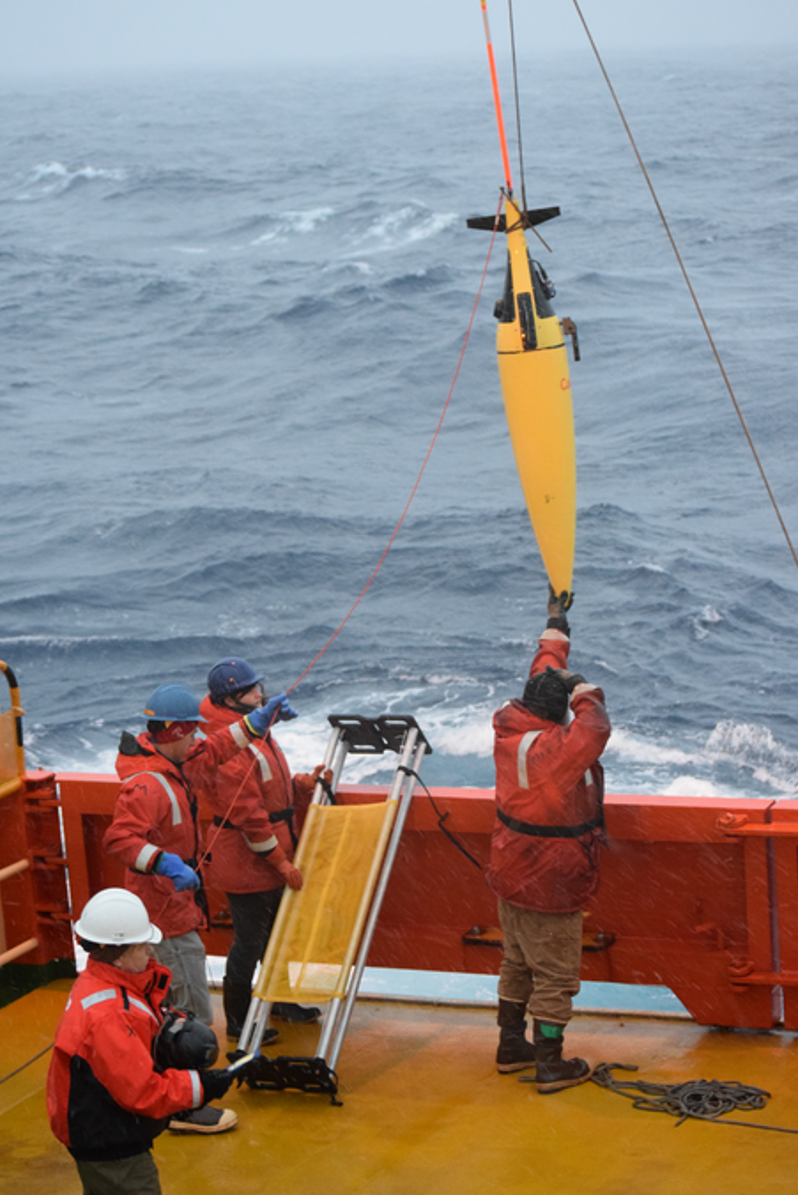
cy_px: 598
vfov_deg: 23.8
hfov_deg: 16.0
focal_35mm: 86
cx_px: 392
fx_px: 2839
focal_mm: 55
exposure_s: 1/60
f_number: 4
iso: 3200
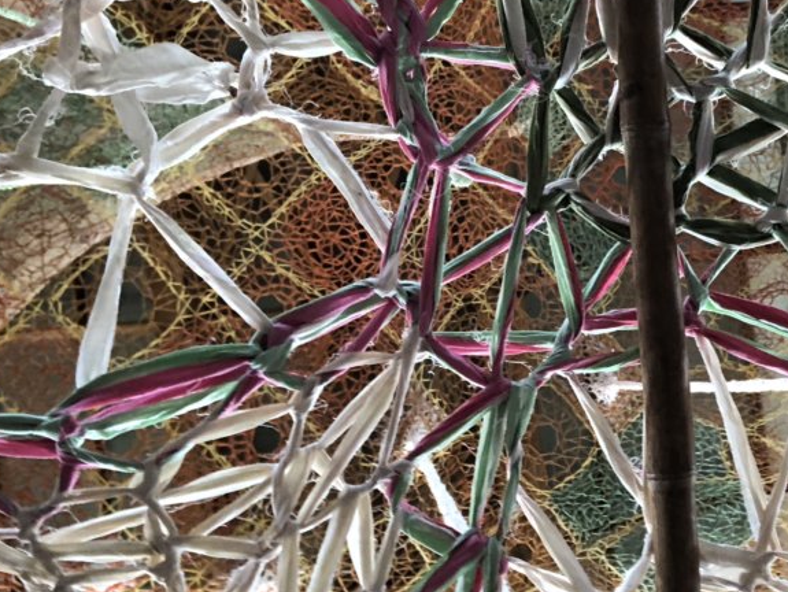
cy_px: 310
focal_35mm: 57
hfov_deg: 32.9
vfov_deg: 25.7
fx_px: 1298
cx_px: 618
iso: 200
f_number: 2.2
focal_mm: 2.87
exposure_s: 1/60
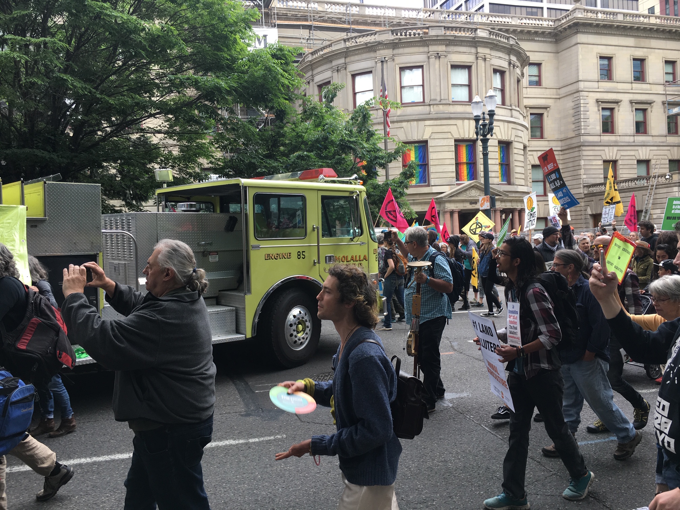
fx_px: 570
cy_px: 255
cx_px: 340
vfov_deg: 48.2
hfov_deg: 61.7
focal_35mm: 29
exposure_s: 1/130
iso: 25
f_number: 2.2
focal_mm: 4.15
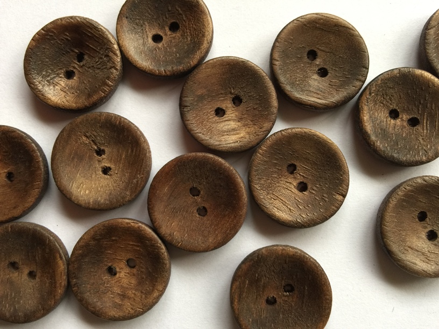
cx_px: 220
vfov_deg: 48.2
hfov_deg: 61.7
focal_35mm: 29
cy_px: 164
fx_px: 368
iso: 32
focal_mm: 4.15
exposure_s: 1/33
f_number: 2.2
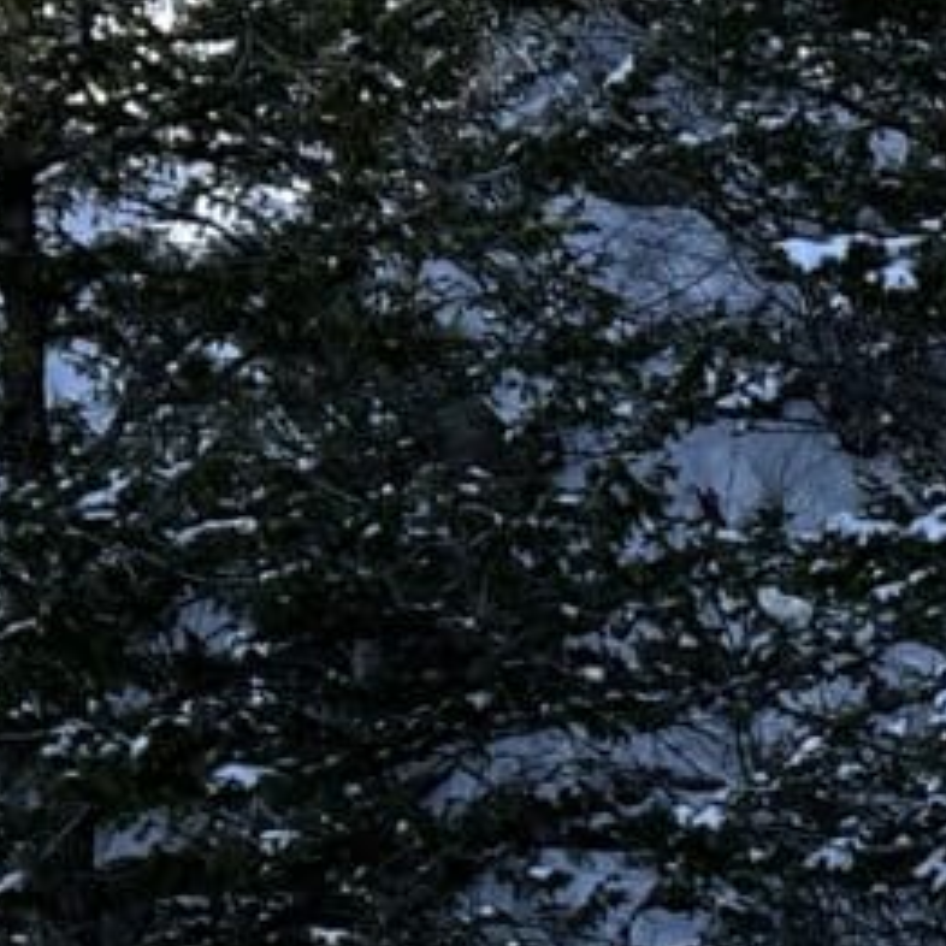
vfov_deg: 10.4
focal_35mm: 166
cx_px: 2170
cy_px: 978
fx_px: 5132
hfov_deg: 9.5
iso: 80
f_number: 1.78
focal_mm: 6.86
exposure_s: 1/1845
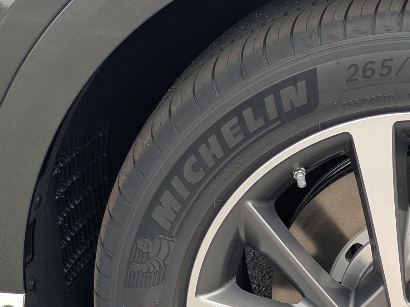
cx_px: 424
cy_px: 294
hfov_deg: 17.9
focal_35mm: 107
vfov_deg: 13.7
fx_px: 1267
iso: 41
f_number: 1.85
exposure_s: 1/481
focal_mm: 6.81
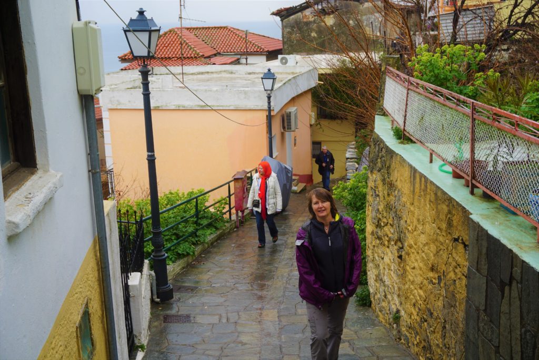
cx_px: 270
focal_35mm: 44
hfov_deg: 45.0
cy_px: 180
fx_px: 651
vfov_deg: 30.9
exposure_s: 1/80
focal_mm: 29
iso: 100
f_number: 8
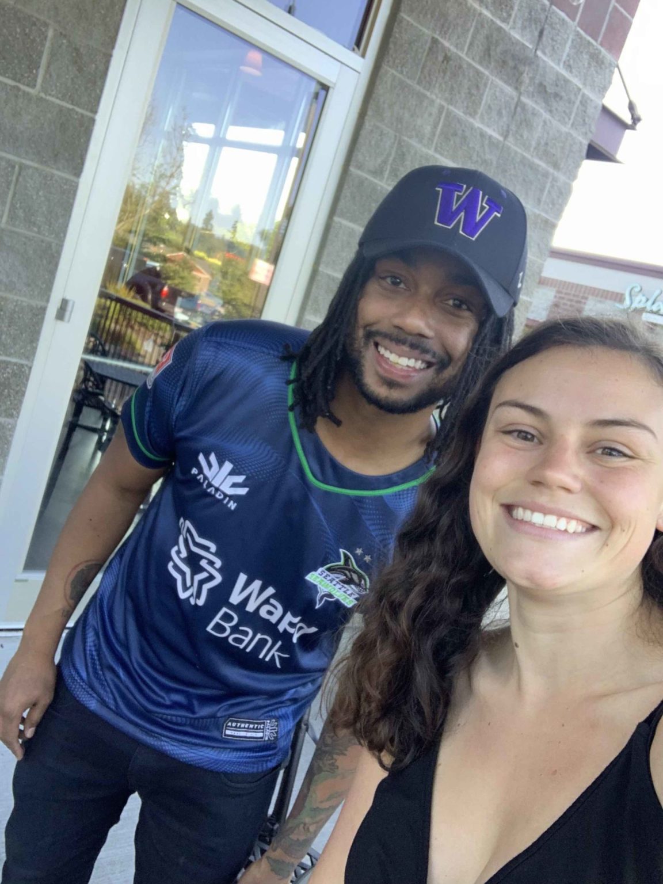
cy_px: 442
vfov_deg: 56.8
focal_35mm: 32
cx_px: 332
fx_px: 817
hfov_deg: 44.2
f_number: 2.2
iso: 50
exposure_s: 1/121
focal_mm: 2.87
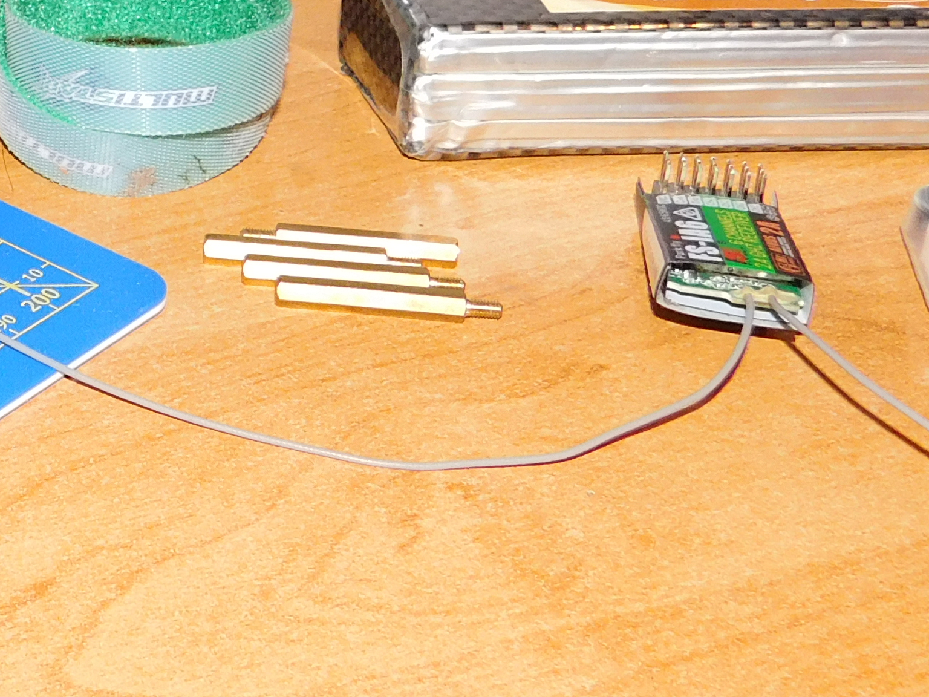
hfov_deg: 21.4
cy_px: -69
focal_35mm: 84
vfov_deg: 17.0
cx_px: -223
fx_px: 2254
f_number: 3.2
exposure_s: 1/30
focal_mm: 4.9
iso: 200
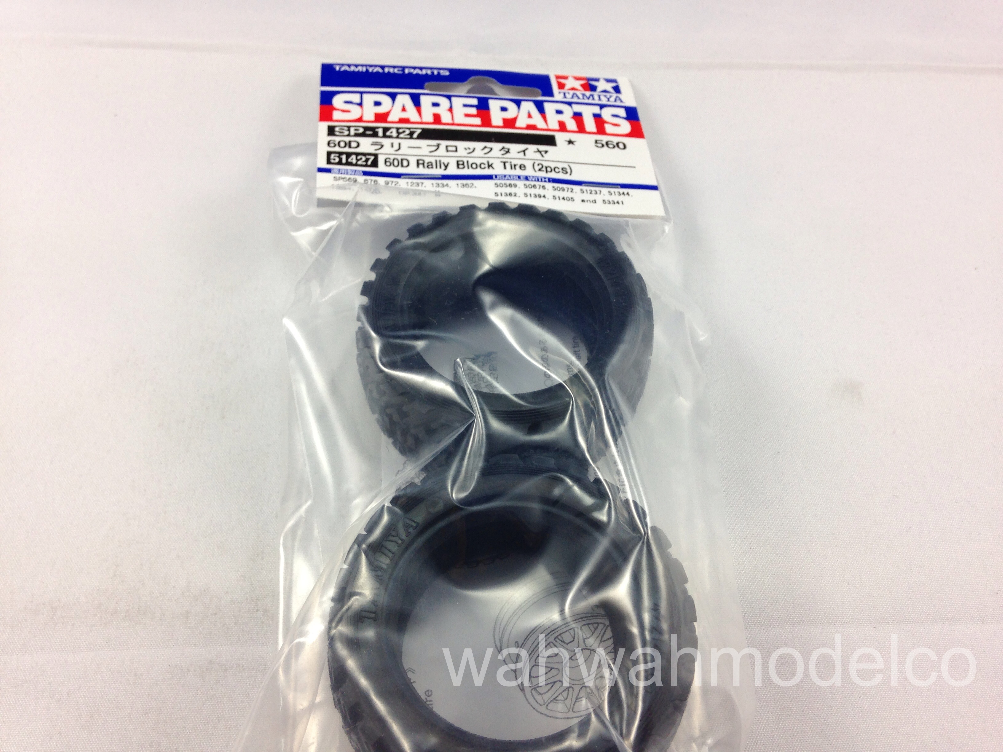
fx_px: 956
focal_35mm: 33
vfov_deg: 42.9
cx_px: 502
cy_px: 376
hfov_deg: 55.4
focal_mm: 4.13
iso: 50
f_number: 2.4
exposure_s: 1/60
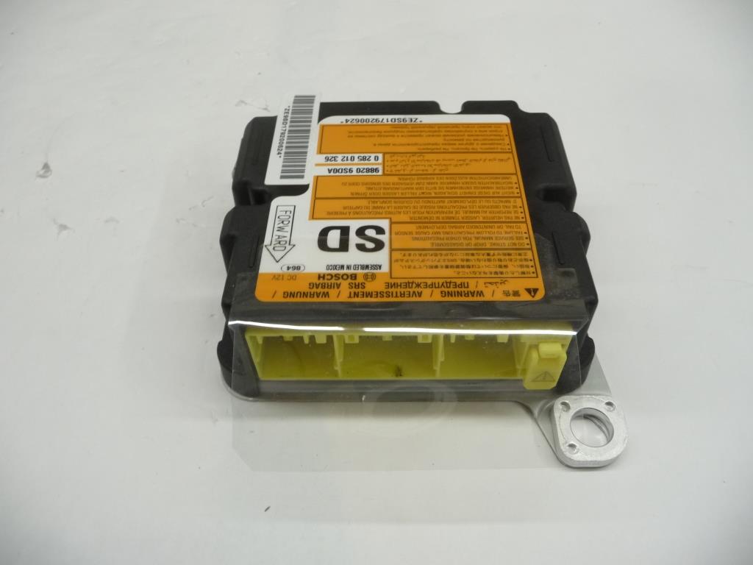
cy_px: 282
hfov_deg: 63.4
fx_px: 609
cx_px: 376
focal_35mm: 28
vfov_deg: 49.7
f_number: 3.3
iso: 160
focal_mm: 4.7
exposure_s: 1/30
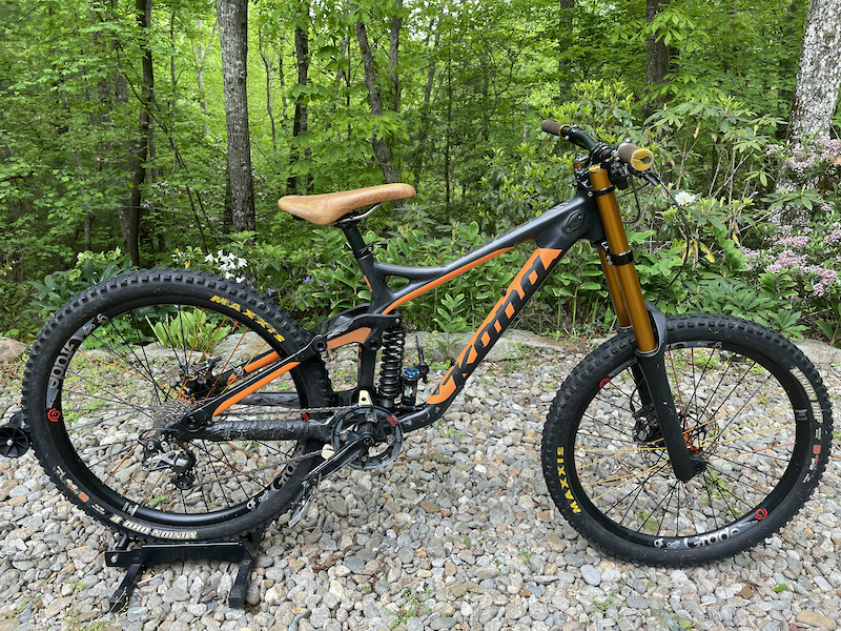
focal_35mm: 26
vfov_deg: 53.1
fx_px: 632
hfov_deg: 67.3
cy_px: 316
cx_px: 420
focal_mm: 4.2
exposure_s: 1/121
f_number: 1.6
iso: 50
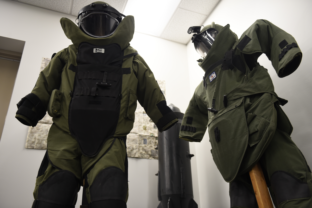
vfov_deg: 41.1
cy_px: 104
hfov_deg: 58.7
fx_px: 277
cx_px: 156
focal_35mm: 32
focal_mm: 32
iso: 400
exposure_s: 1/100
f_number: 2.8
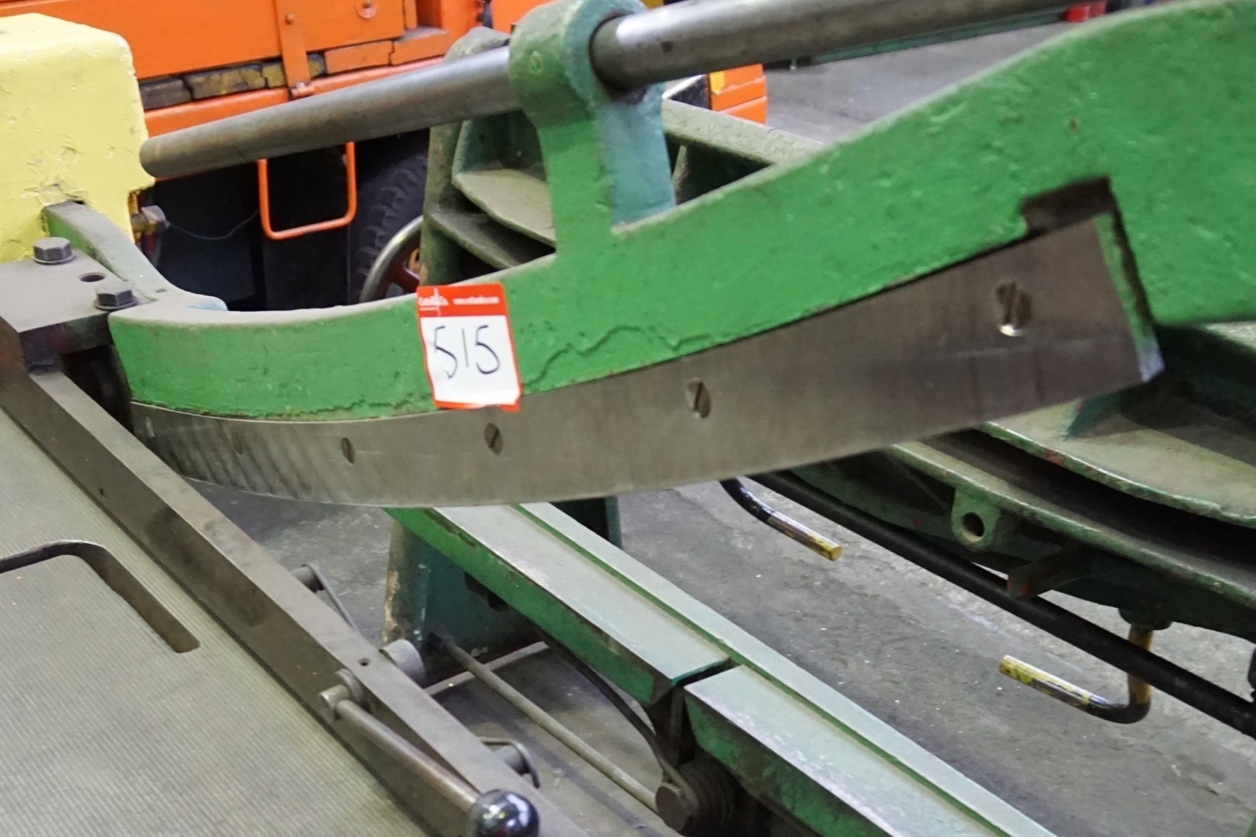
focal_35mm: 44
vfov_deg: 30.0
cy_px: 635
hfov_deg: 44.5
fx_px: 1535
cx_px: 660
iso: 3200
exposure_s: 1/20
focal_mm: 16
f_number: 3.5
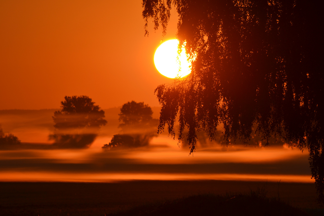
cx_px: 162
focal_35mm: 450
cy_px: 108
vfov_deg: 3.1
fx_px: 4049
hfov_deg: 4.6
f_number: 9
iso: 100
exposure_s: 1/1250
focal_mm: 300
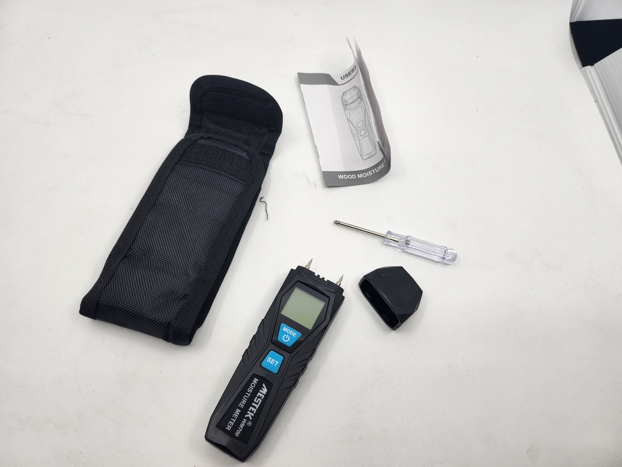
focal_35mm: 24
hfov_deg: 71.6
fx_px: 431
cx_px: 311
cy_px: 234
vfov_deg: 56.8
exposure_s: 1/434
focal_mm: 5
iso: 50
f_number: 1.8
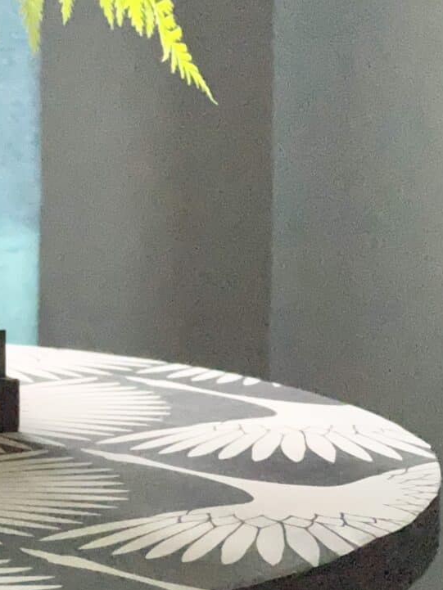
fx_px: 2798
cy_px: 418
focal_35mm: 164
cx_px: 9
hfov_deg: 9.0
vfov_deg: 12.0
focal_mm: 9
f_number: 2.8
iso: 1600
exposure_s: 1/25
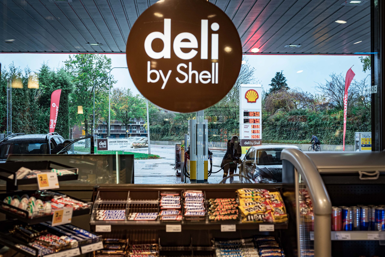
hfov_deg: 39.6
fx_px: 535
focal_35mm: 50
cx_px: 192
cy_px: 128
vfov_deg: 27.0
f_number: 5.6
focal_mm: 50
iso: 500
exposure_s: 1/125
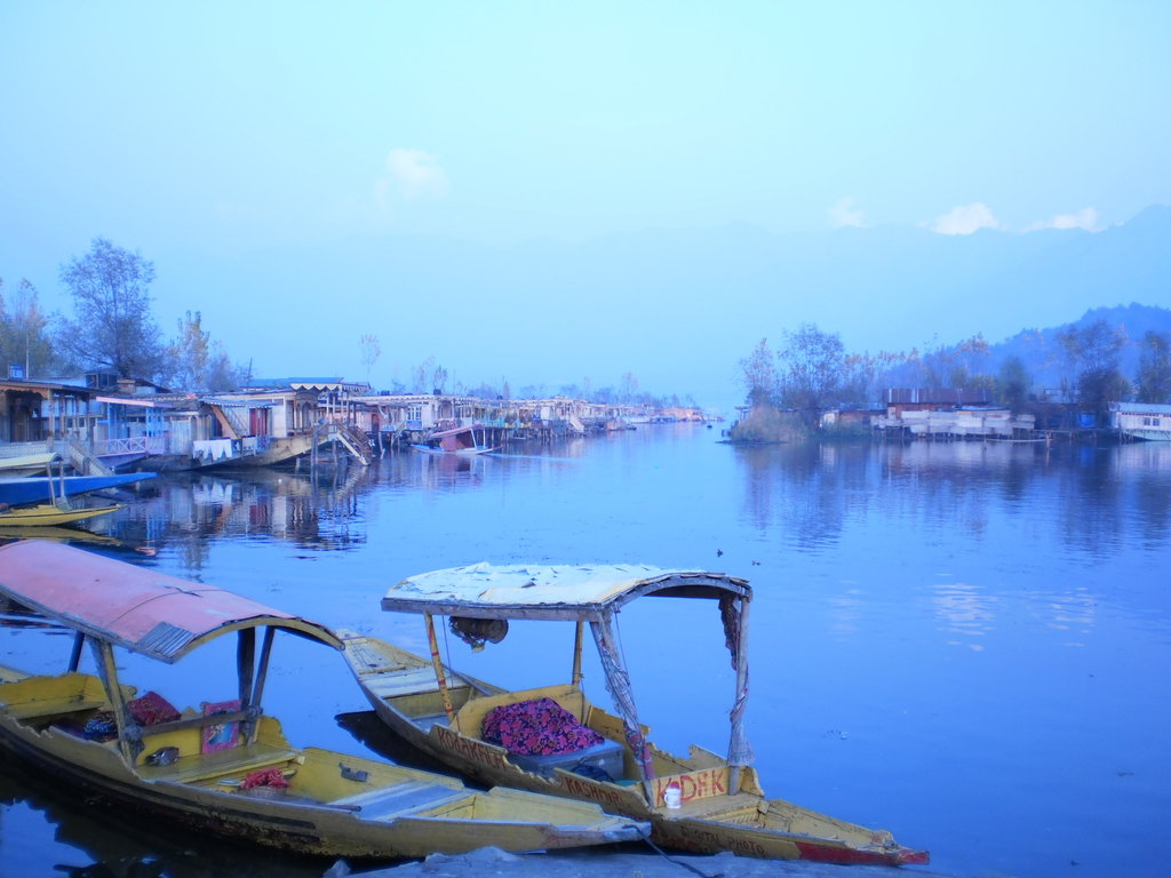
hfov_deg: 51.4
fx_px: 1218
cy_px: 439
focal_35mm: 36
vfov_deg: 39.7
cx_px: 586
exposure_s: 1/80
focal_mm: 6.3
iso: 100
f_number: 3.1
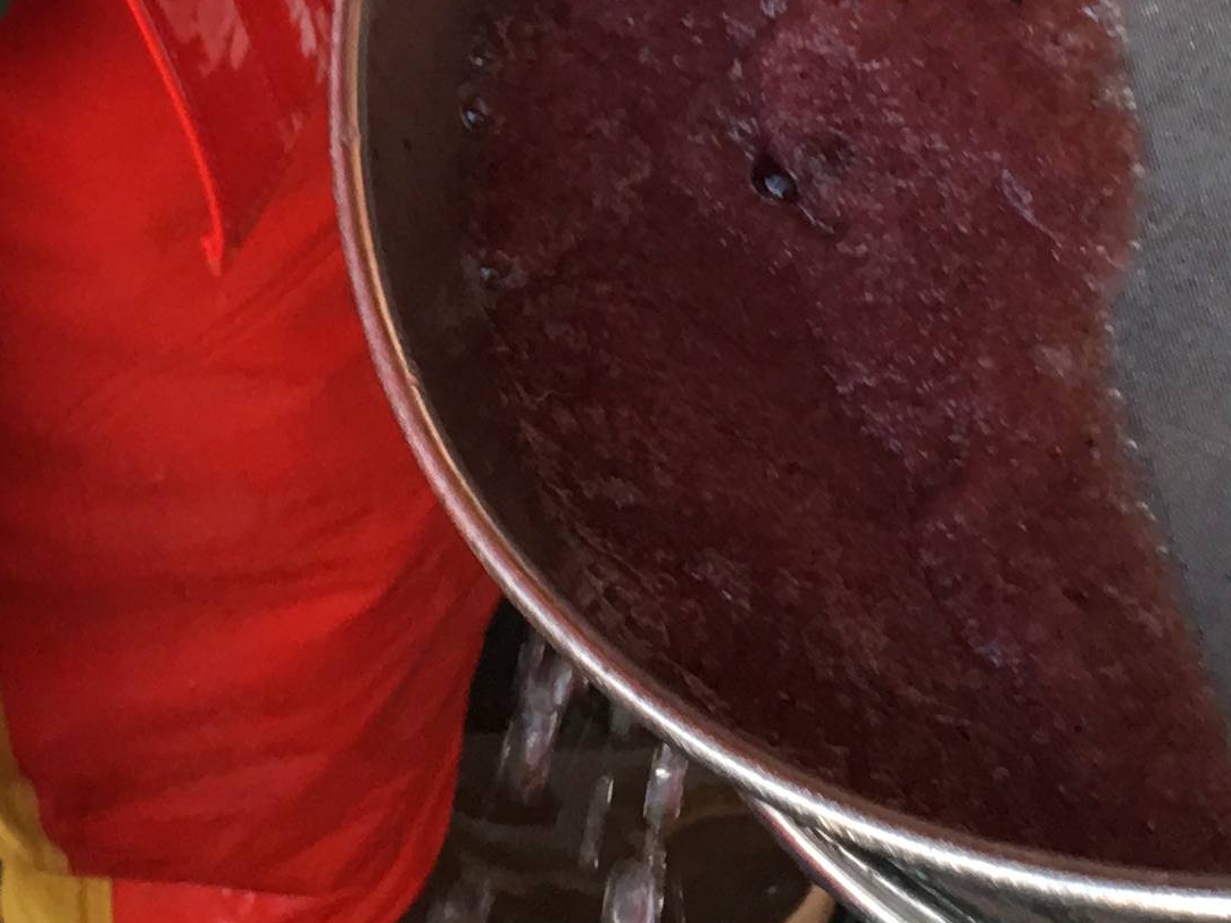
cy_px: -313
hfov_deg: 18.2
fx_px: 3840
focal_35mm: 108
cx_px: 571
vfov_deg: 13.2
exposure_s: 1/15
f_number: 2.2
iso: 32
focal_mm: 4.15
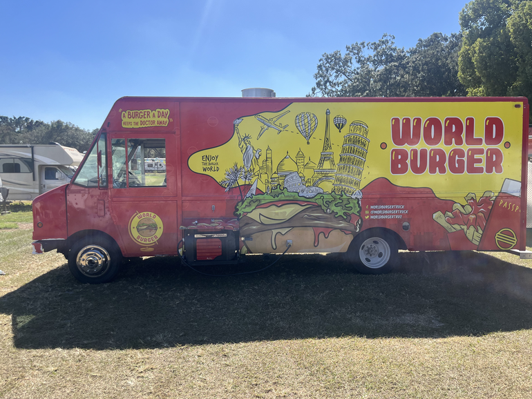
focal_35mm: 27
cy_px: 197
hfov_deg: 65.3
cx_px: 263
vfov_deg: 51.4
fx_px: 415
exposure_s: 1/2463
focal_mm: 5.1
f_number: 1.6
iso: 50
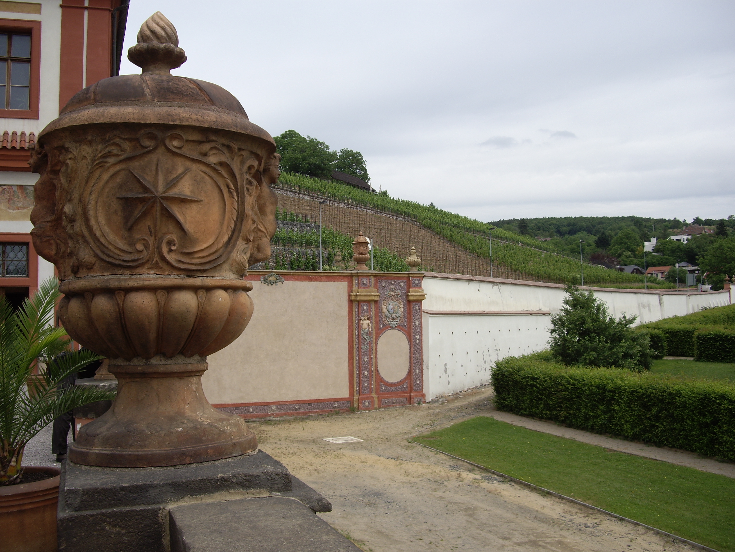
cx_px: 368
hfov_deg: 49.0
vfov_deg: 37.7
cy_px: 276
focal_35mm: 38
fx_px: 807
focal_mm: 7.9
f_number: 5.6
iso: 50
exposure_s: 1/250
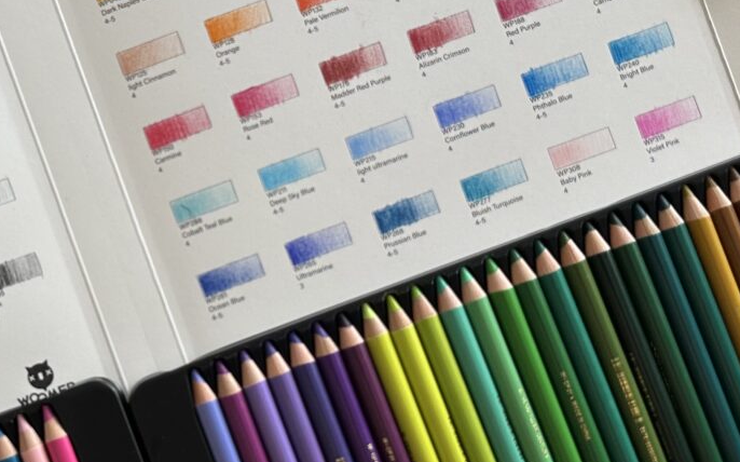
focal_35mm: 57
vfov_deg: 22.7
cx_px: 179
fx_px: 1149
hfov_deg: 34.9
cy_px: 271
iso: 160
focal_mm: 6.86
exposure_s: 1/121
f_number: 1.78
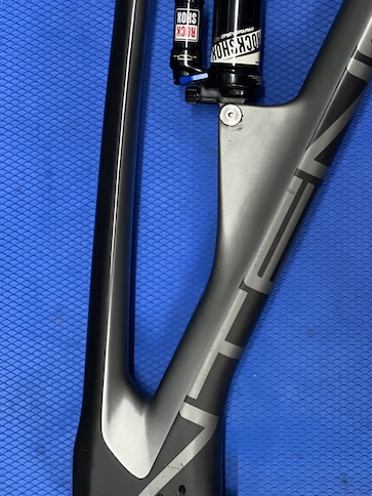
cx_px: 249
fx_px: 1232
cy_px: 177
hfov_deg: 17.1
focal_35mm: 86
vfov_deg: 22.7
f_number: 2
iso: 320
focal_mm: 6
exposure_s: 1/20
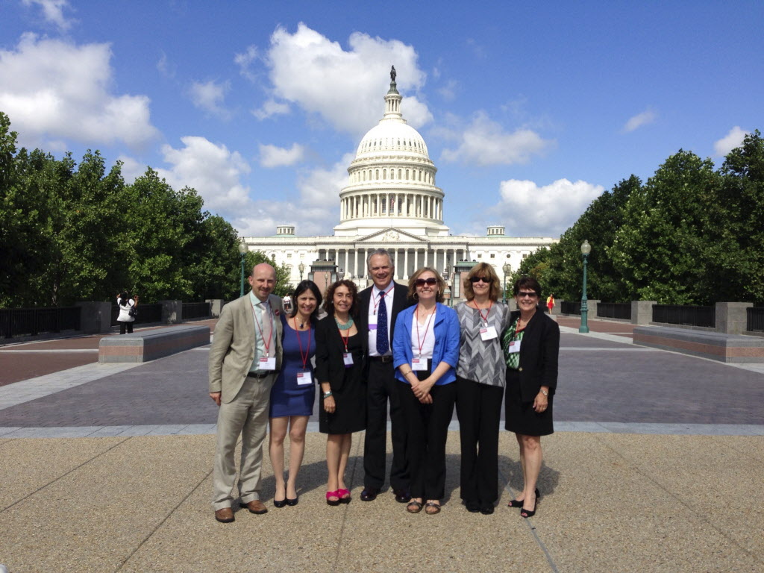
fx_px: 728
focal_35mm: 33
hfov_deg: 55.4
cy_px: 286
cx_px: 382
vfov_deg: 42.9
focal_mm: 4.13
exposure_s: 1/1600
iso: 50
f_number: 2.4
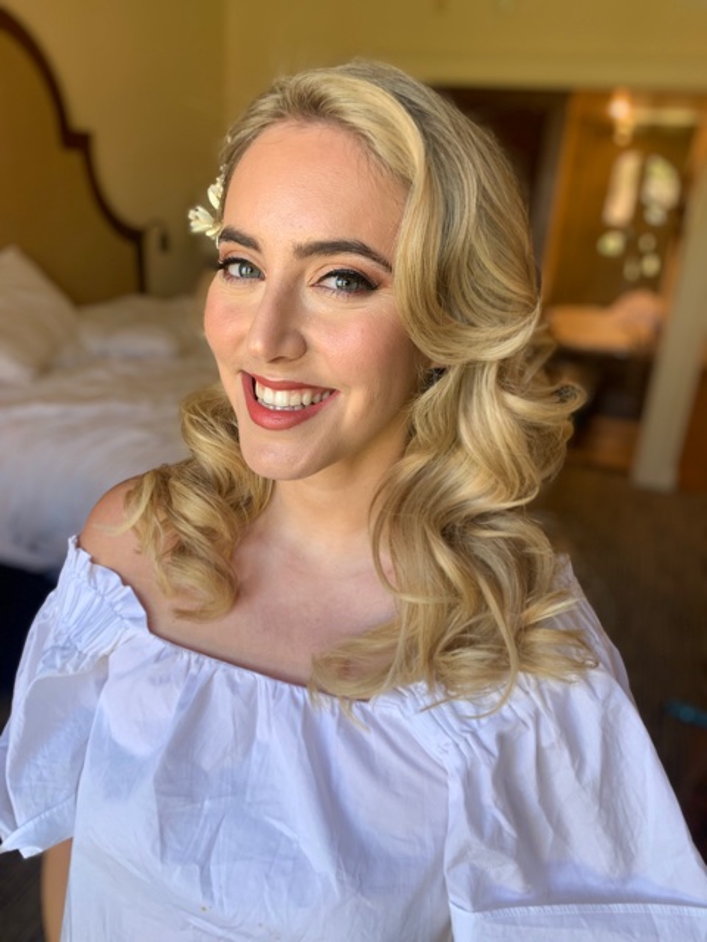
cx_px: 354
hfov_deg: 53.1
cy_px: 471
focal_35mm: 26
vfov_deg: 67.3
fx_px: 708
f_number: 1.8
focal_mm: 4.25
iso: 50
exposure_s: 1/60
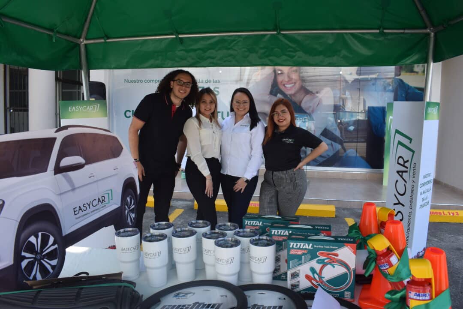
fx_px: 347
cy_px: 154
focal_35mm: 27
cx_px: 232
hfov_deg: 67.4
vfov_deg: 48.0
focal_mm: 18
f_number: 7.1
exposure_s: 1/200
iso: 400
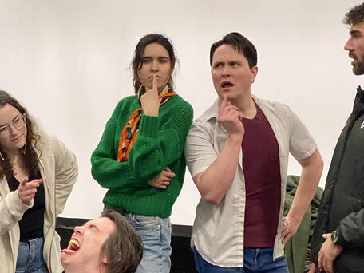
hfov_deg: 20.0
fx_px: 1020
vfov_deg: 15.1
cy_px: 233
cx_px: 65
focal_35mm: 97
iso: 500
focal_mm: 6
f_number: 2
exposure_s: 1/60
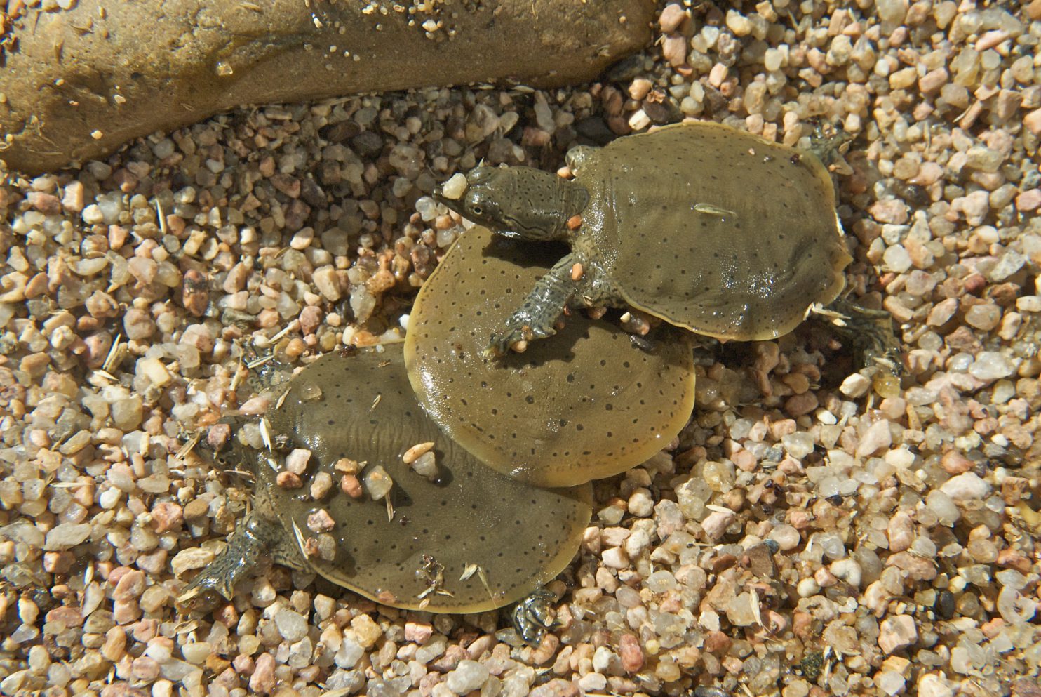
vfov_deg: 23.8
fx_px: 1650
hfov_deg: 35.0
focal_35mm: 57
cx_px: 520
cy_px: 348
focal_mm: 38
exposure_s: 1/125
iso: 800
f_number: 16
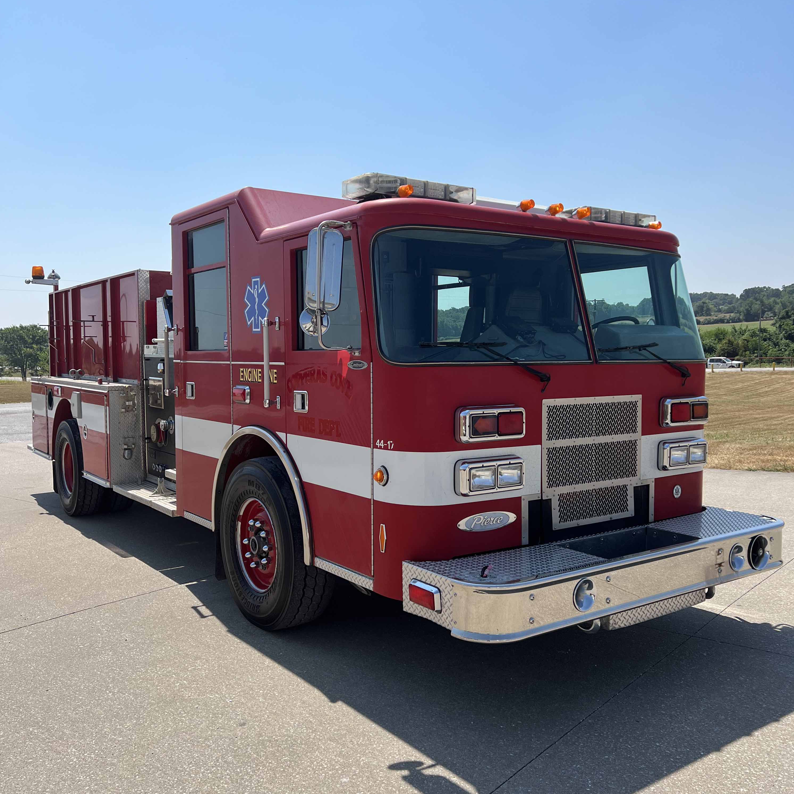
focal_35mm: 31
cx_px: 398
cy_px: 396
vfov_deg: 52.5
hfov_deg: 52.5
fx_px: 804
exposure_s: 1/5587
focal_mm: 5.7
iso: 50
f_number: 1.5
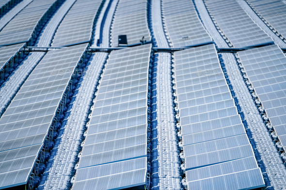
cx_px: 143
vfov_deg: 3.4
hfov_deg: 5.2
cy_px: 95
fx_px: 3177
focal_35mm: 400
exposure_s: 1/1025
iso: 160
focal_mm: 400
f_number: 6.3
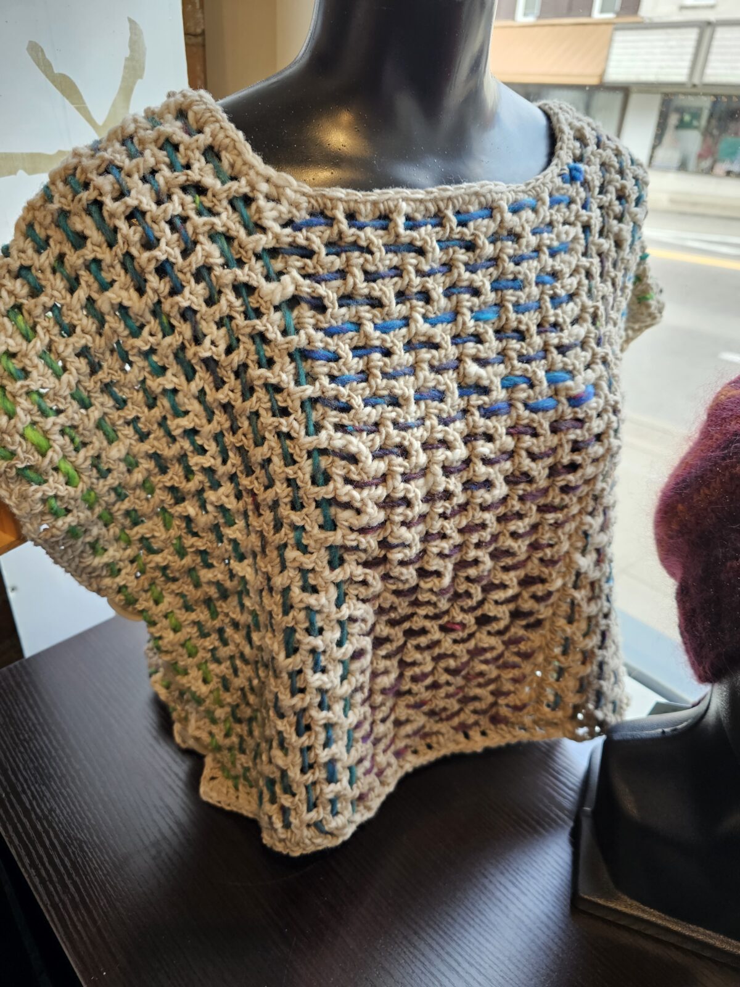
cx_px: 370
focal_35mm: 23
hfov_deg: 58.9
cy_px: 494
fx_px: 656
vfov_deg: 73.9
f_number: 1.7
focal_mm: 6.3
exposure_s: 1/180
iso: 125
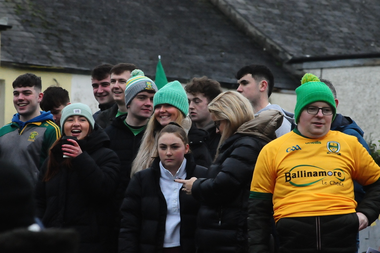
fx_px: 2926
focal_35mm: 278
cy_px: 126
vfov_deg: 4.9
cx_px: 190
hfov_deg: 7.4
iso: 3200
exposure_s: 1/500
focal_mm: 185
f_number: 11
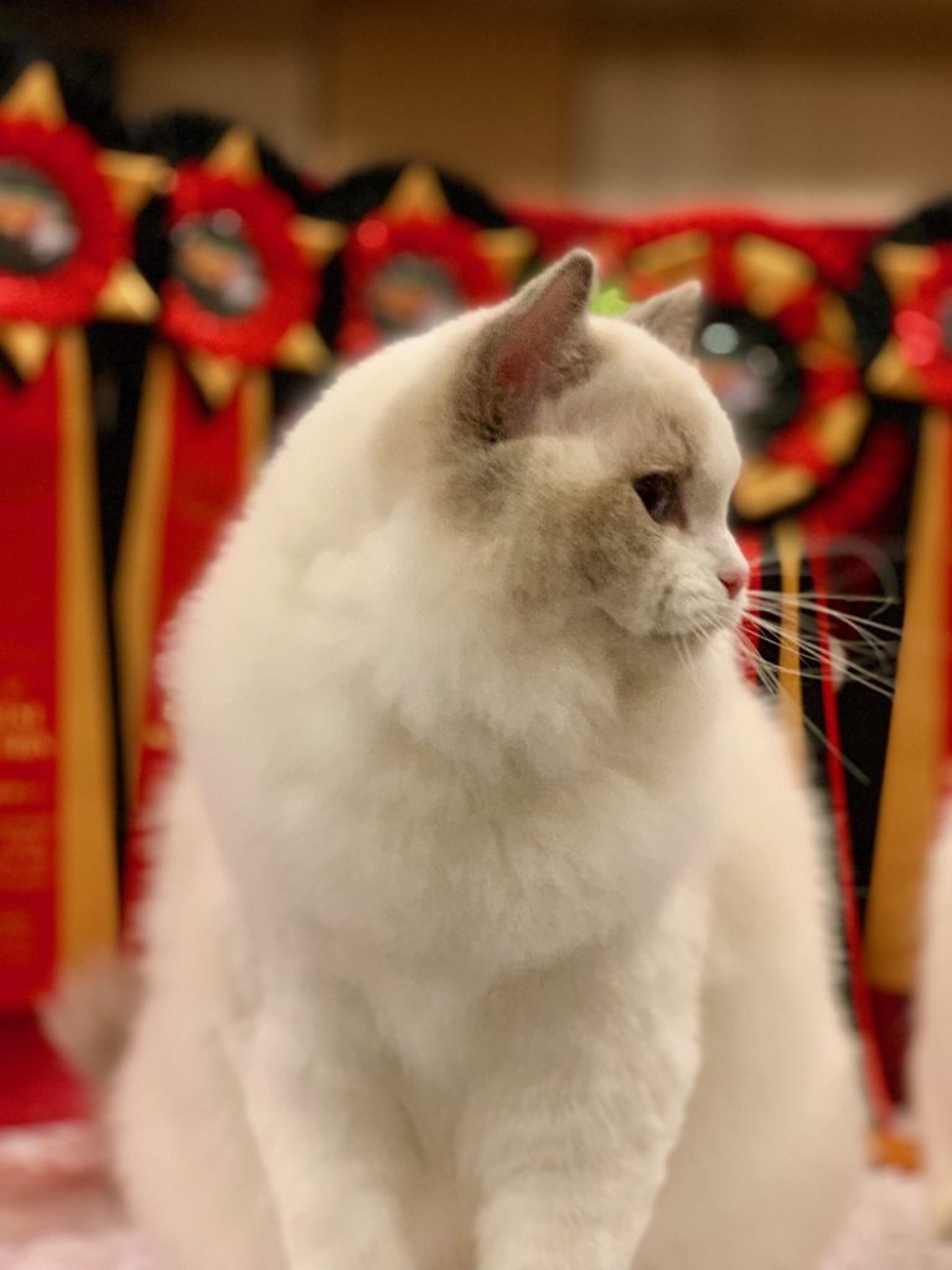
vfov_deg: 36.8
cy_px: 635
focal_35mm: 52
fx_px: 1907
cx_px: 476
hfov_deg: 28.0
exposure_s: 1/60
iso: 400
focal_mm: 6
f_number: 2.4
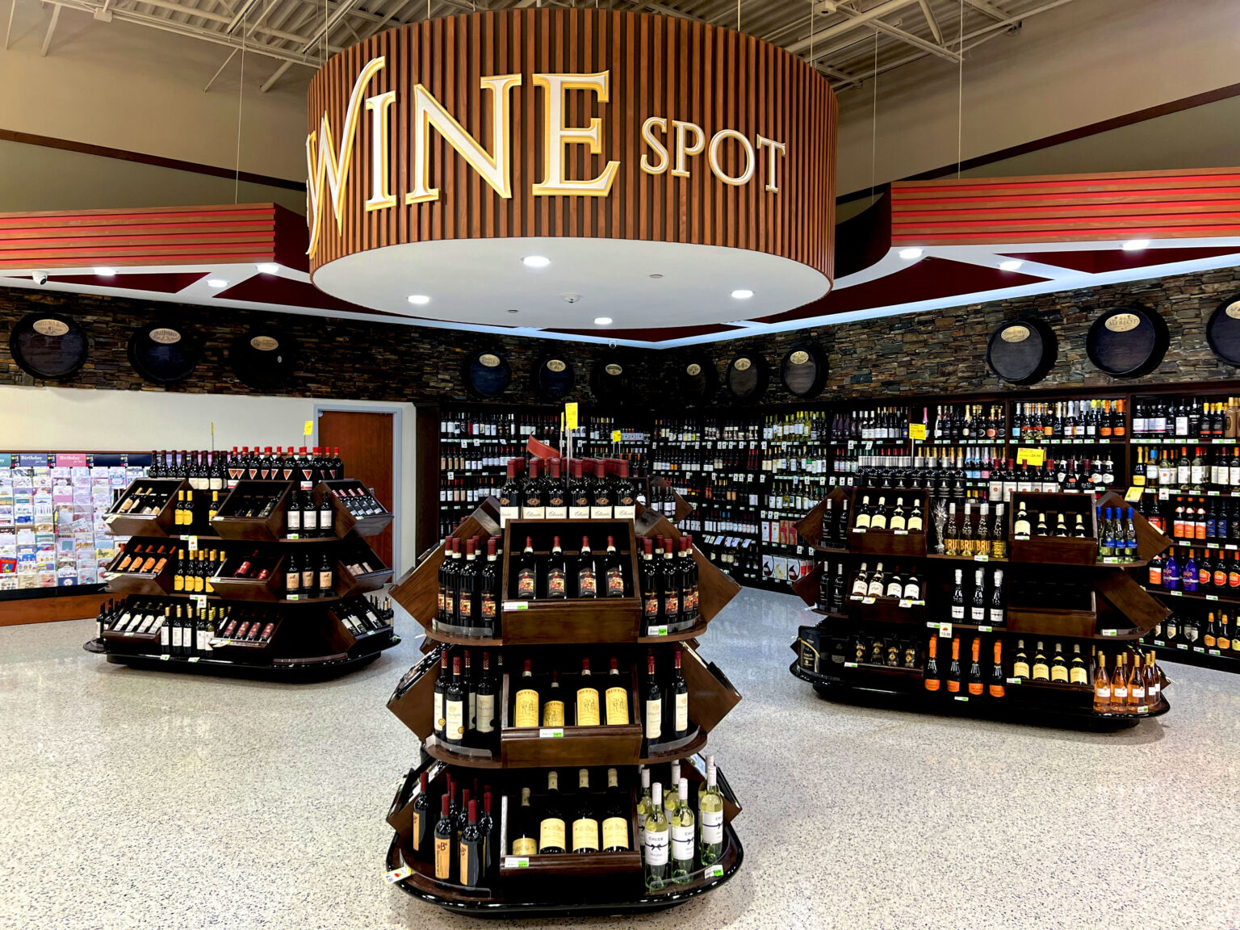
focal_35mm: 26
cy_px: 465
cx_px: 620
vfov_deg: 53.1
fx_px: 931
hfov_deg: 67.3
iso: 125
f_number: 1.5
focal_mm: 5.7
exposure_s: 1/120
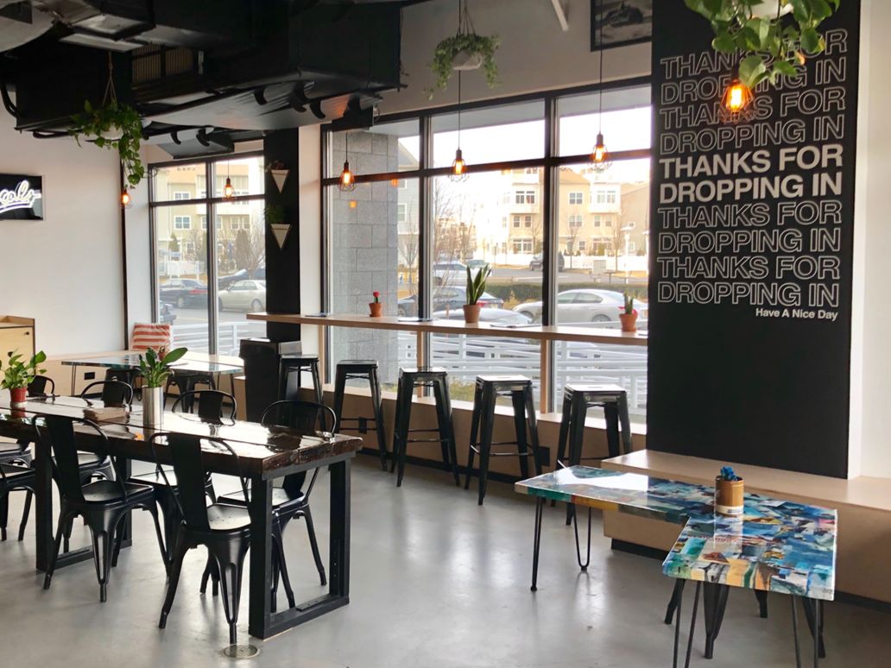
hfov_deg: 48.2
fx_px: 978
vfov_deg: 37.7
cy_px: 329
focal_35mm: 38
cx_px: 300
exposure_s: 1/120
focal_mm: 3.99
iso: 50
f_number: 1.8
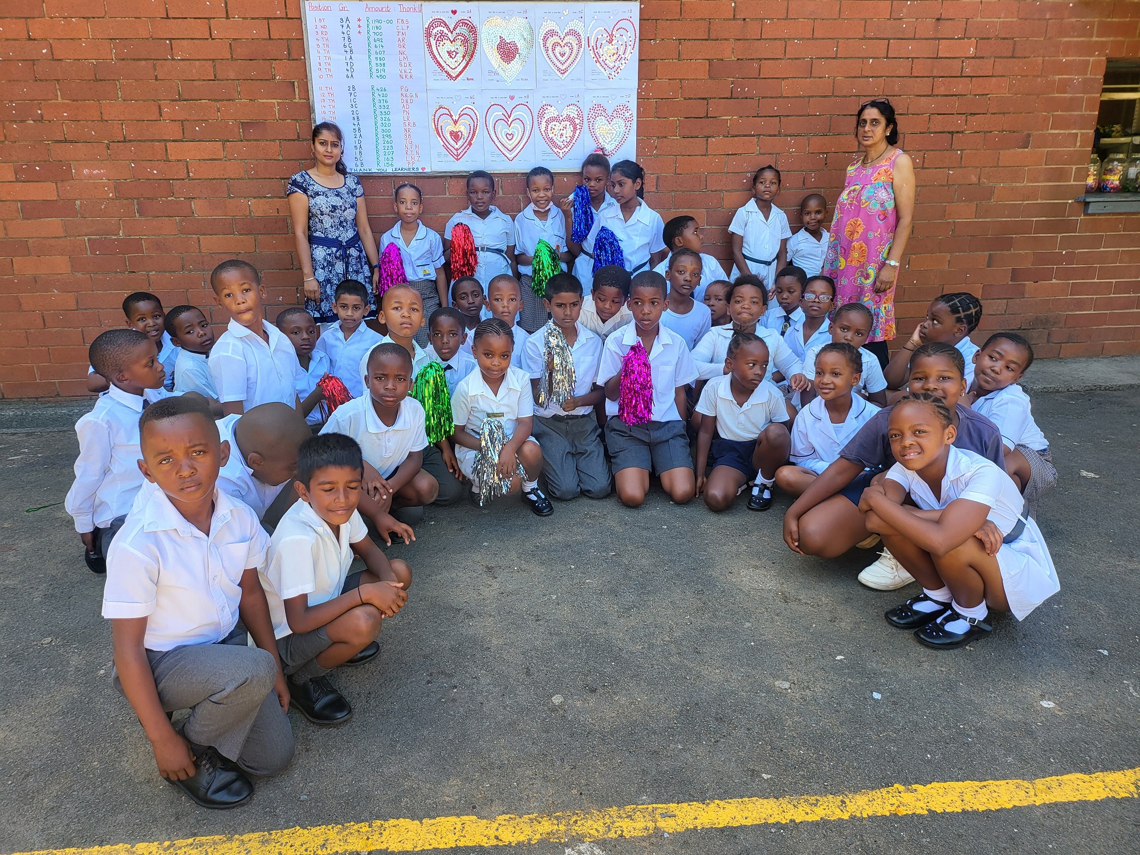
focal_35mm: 24
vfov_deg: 56.8
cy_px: 428
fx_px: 790
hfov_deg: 71.6
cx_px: 570
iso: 40
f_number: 1.8
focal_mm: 5
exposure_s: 1/188
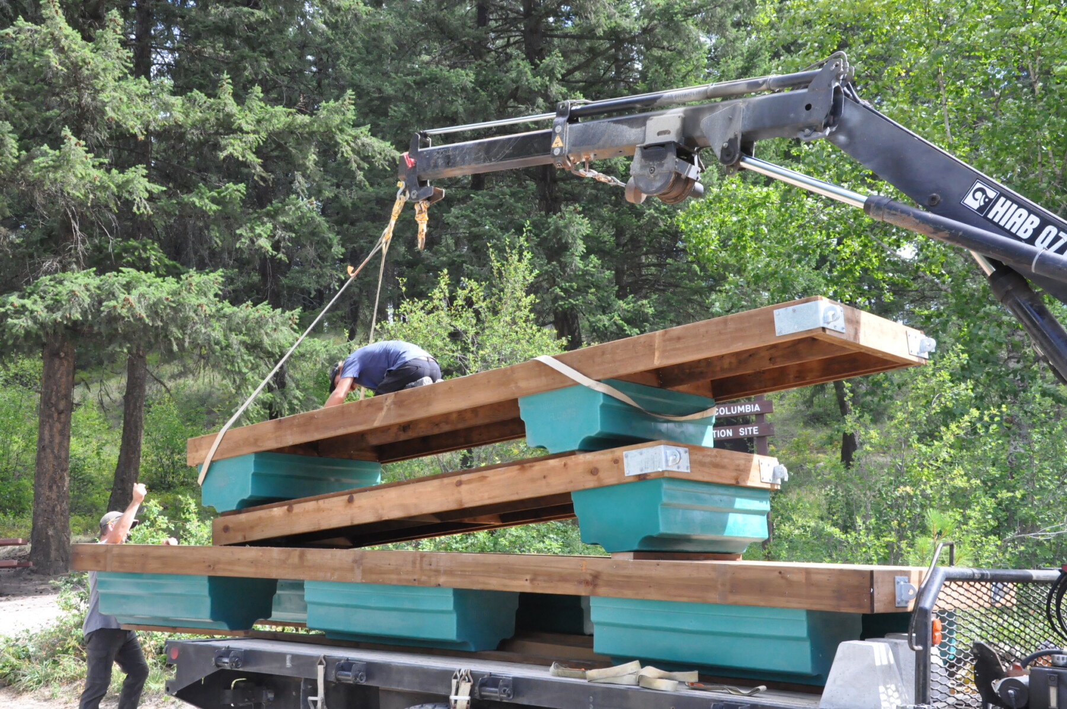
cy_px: 354
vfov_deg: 29.8
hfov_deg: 43.6
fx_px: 1332
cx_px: 534
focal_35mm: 45
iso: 2000
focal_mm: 30
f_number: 10
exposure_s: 1/400
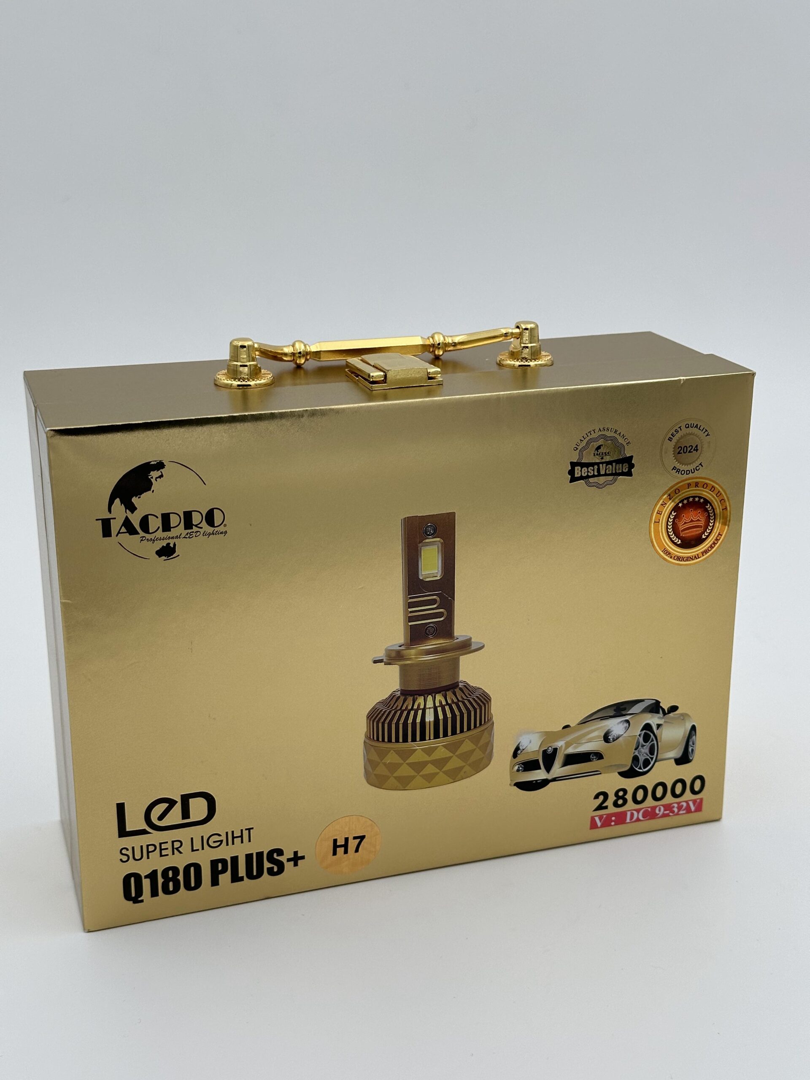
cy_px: 540
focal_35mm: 48
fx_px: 1498
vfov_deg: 39.7
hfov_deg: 30.3
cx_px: 405
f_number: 1.78
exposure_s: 1/719
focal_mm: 6.86
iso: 64
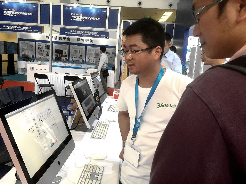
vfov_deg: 48.2
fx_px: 206
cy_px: 92
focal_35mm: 29
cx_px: 123
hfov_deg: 61.7
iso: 50
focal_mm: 4.15
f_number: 2.2
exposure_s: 1/33
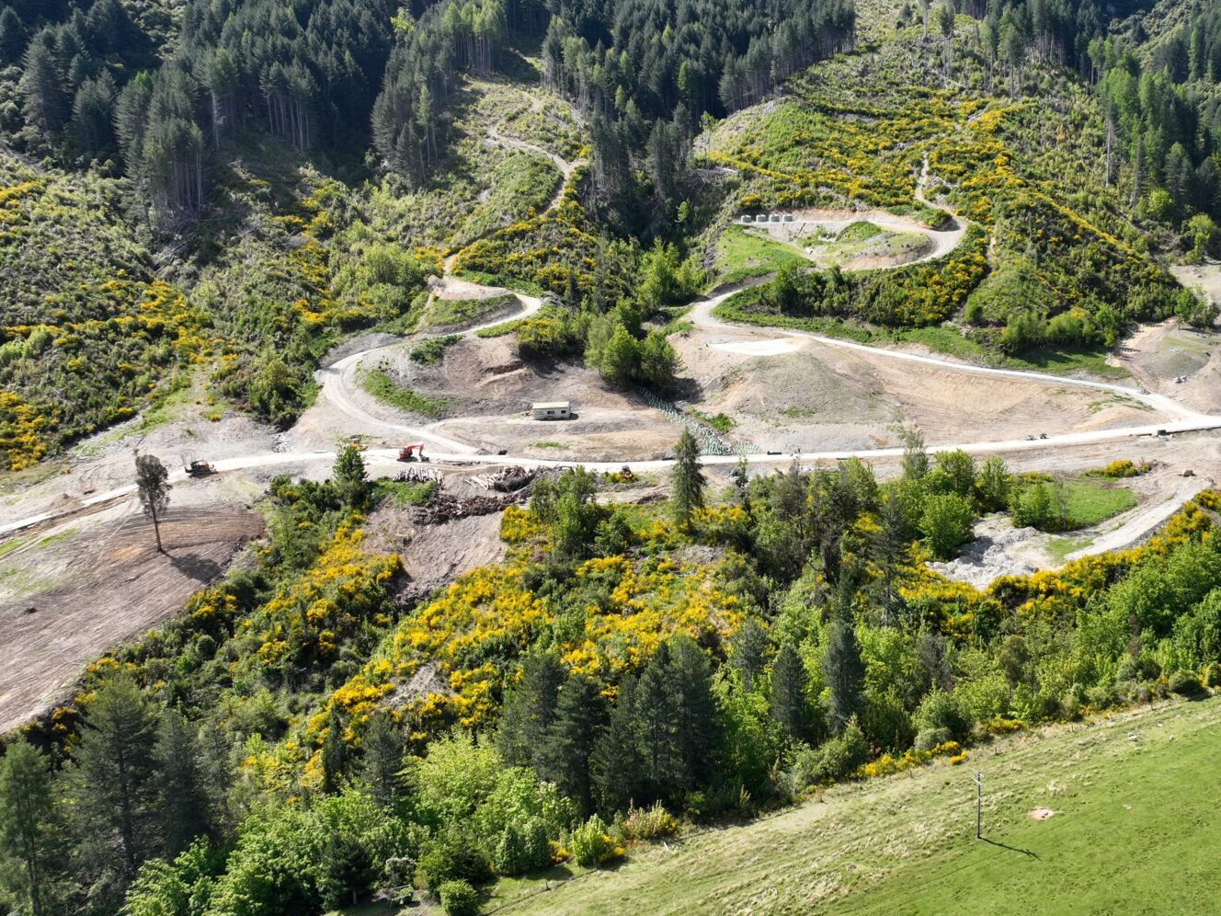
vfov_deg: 38.6
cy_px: 409
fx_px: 1305
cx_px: 825
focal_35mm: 37
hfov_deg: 49.2
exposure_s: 1/1000
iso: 100
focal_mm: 12.29
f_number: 2.8
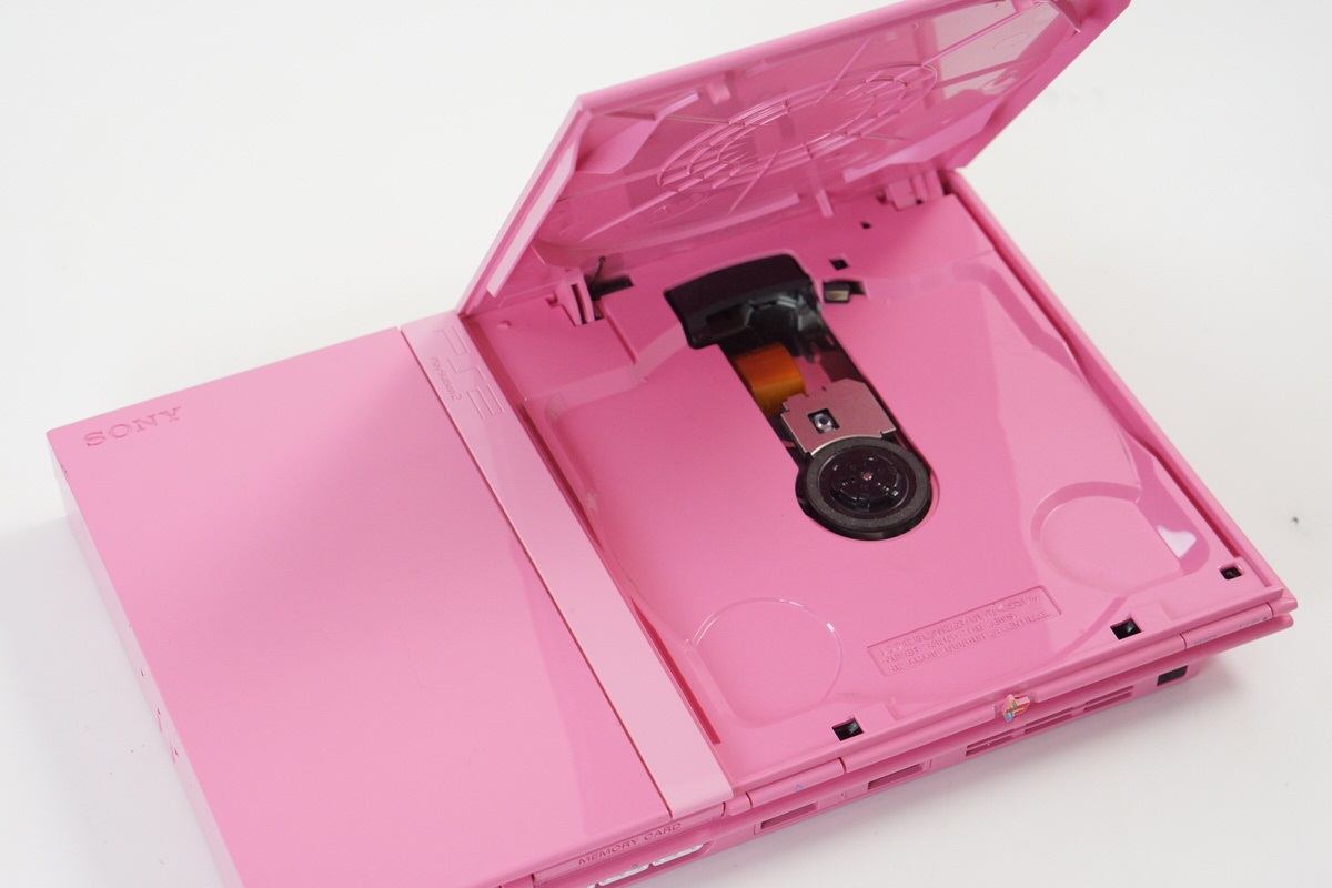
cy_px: 444
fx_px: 2775
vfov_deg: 18.2
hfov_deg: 27.0
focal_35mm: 75
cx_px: 666
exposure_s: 1/80
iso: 1000
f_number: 6.3
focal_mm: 50
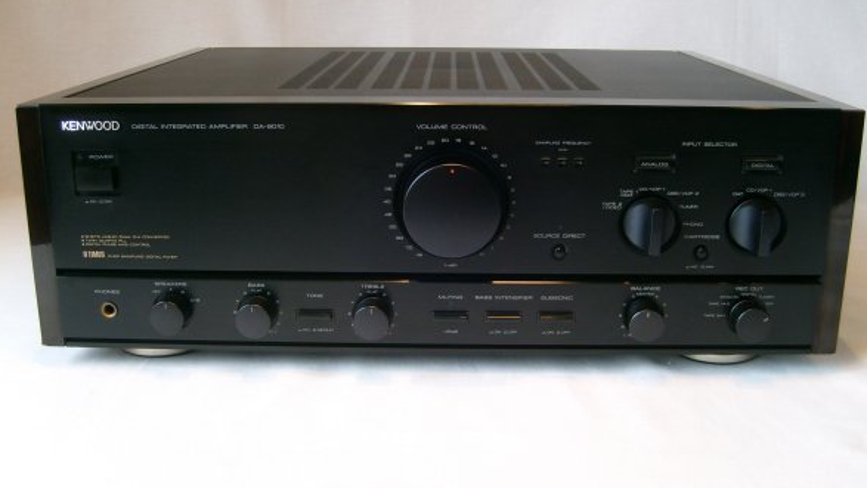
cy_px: 219
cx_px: 440
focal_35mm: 39
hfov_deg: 51.6
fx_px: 896
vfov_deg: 30.4
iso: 100
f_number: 2.8
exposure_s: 1/90
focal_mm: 5.8
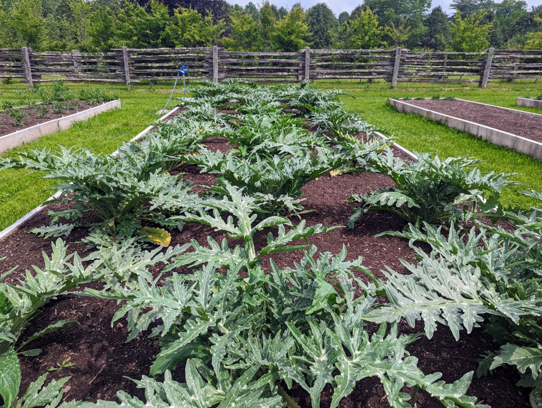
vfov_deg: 56.9
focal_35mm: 24
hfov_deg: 71.5
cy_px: 204
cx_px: 271
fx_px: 376
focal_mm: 6.81
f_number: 1.85
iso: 49
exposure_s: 1/1490
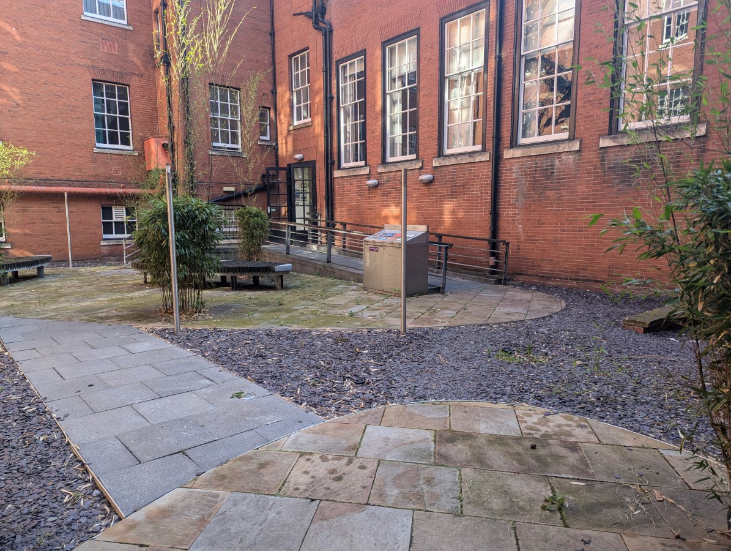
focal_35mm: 24
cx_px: 366
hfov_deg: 71.5
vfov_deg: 56.9
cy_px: 276
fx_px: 508
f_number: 1.85
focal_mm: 6.81
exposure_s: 1/222
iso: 53
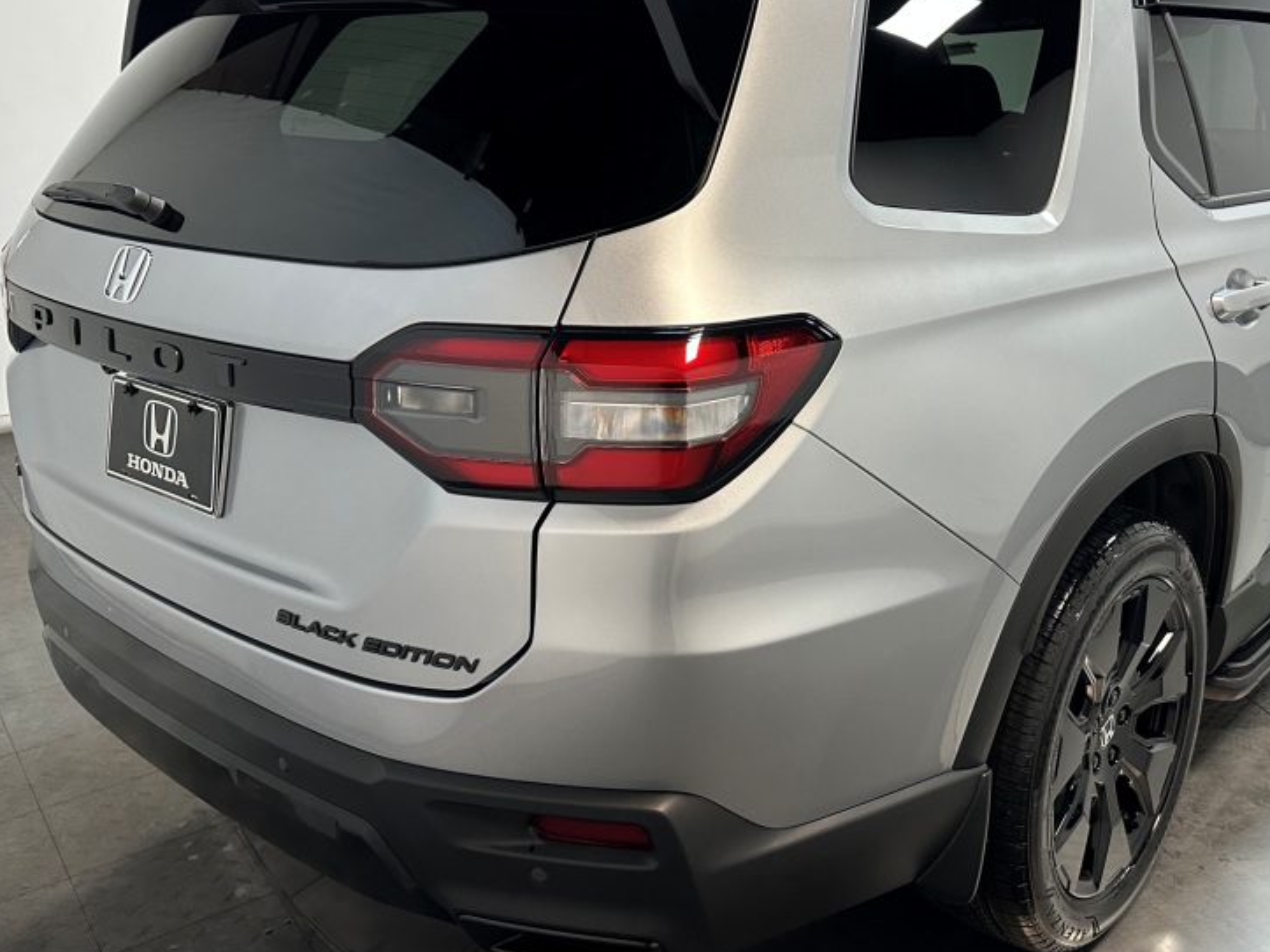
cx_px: 771
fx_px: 1247
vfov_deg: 41.7
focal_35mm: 34
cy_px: 411
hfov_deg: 53.5
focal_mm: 6.86
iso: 320
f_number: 1.78
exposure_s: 1/60
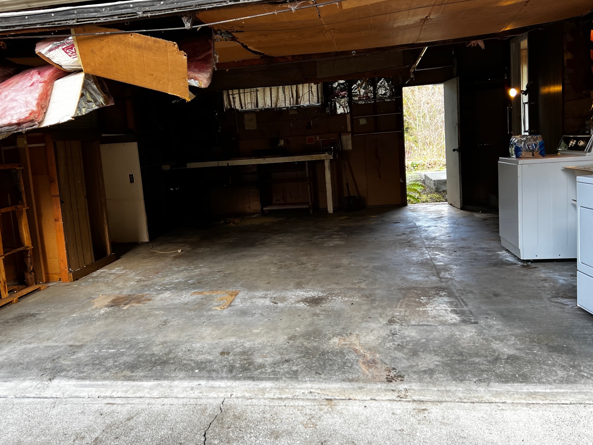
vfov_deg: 46.7
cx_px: 282
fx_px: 514
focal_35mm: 30
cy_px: 201
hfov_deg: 59.9
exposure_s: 1/121
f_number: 1.5
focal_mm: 5.7
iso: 50
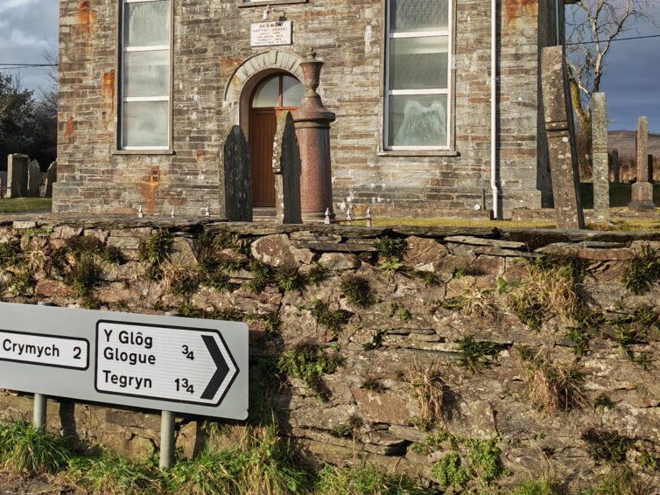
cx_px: 65
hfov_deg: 33.1
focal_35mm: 55
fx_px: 1049
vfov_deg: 26.4
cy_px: 147
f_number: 1.8
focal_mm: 5.53
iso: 50
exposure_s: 1/1600
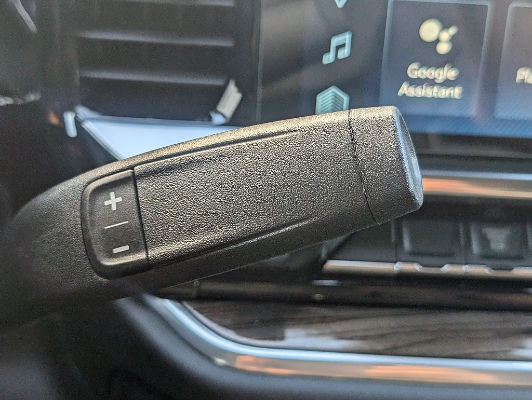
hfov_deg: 38.9
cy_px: 200
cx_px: 266
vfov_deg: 29.7
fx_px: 754
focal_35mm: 49
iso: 45
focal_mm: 6.9
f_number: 1.68
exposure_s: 1/101
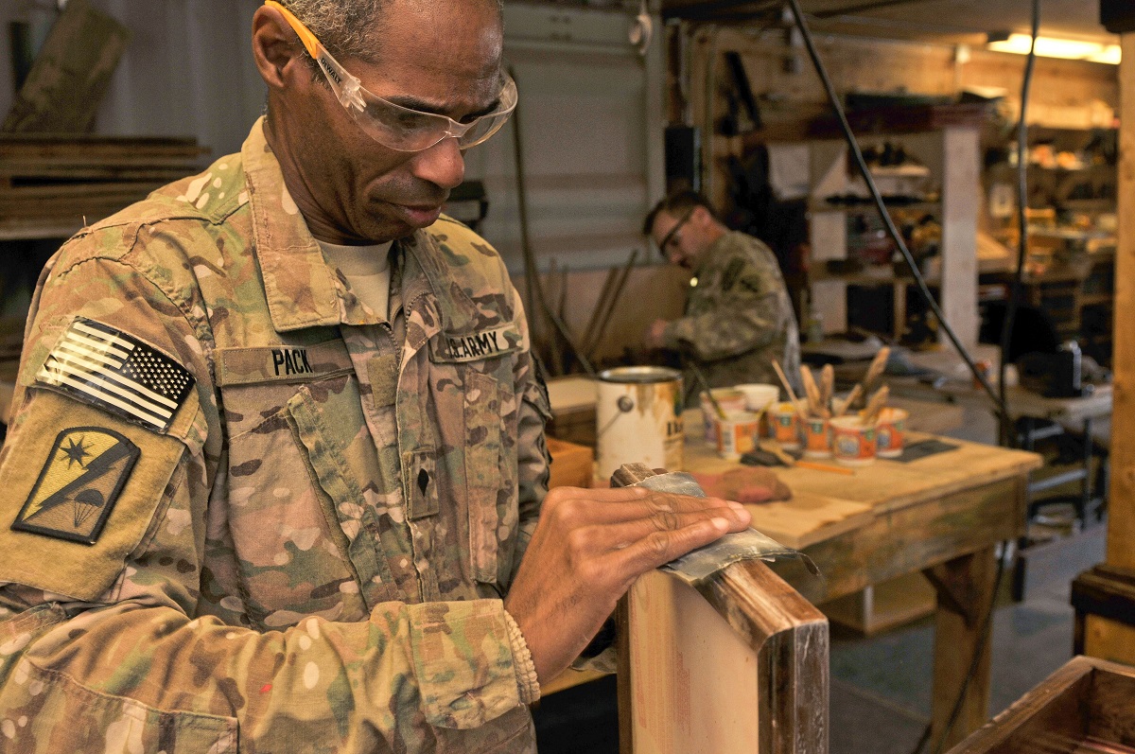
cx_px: 568
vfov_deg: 36.8
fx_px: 1134
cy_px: 377
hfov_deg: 53.2
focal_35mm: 36
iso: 200
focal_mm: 24
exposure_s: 1/60
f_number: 5
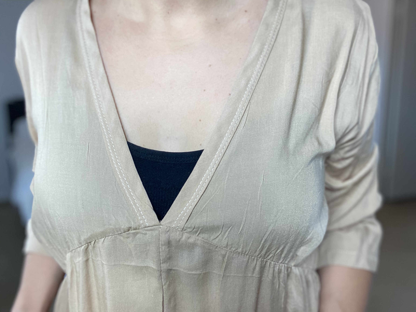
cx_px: 208
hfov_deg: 60.0
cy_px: 156
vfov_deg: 46.8
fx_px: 361
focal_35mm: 30
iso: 100
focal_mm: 2.71
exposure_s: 1/60
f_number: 2.2
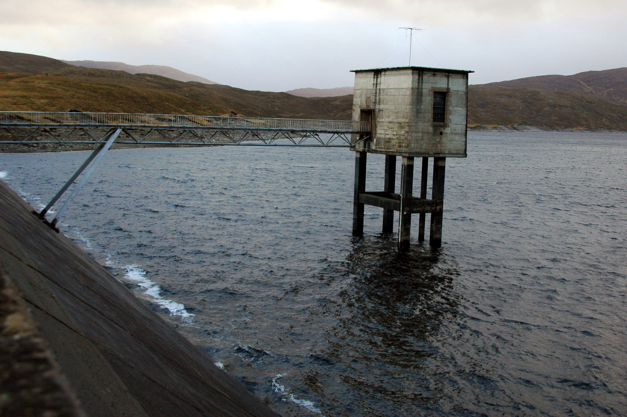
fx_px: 731
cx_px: 314
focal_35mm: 42
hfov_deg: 46.4
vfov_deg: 31.8
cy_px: 208
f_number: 5.6
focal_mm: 28
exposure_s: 1/125
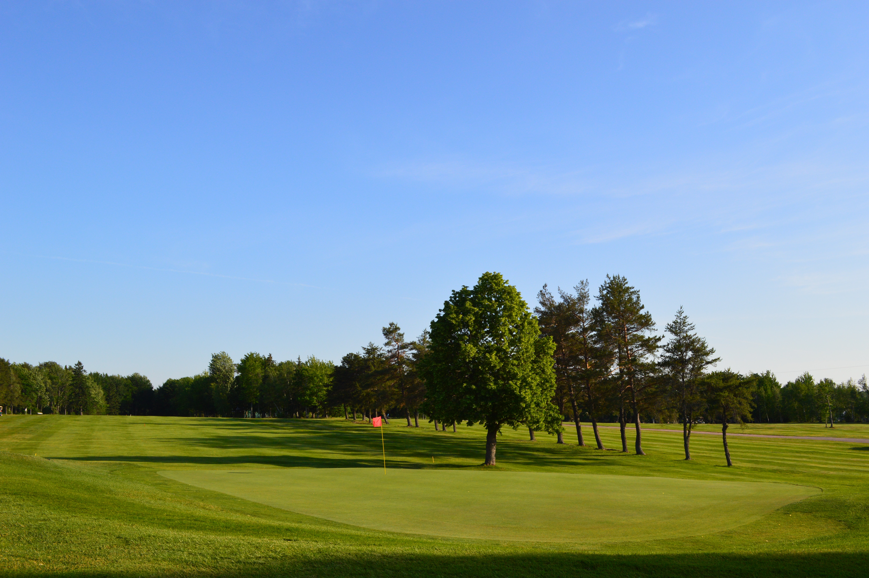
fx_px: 796
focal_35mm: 33
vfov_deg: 39.9
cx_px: 434
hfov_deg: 57.3
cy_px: 289
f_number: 11
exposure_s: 1/400
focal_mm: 22
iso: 400
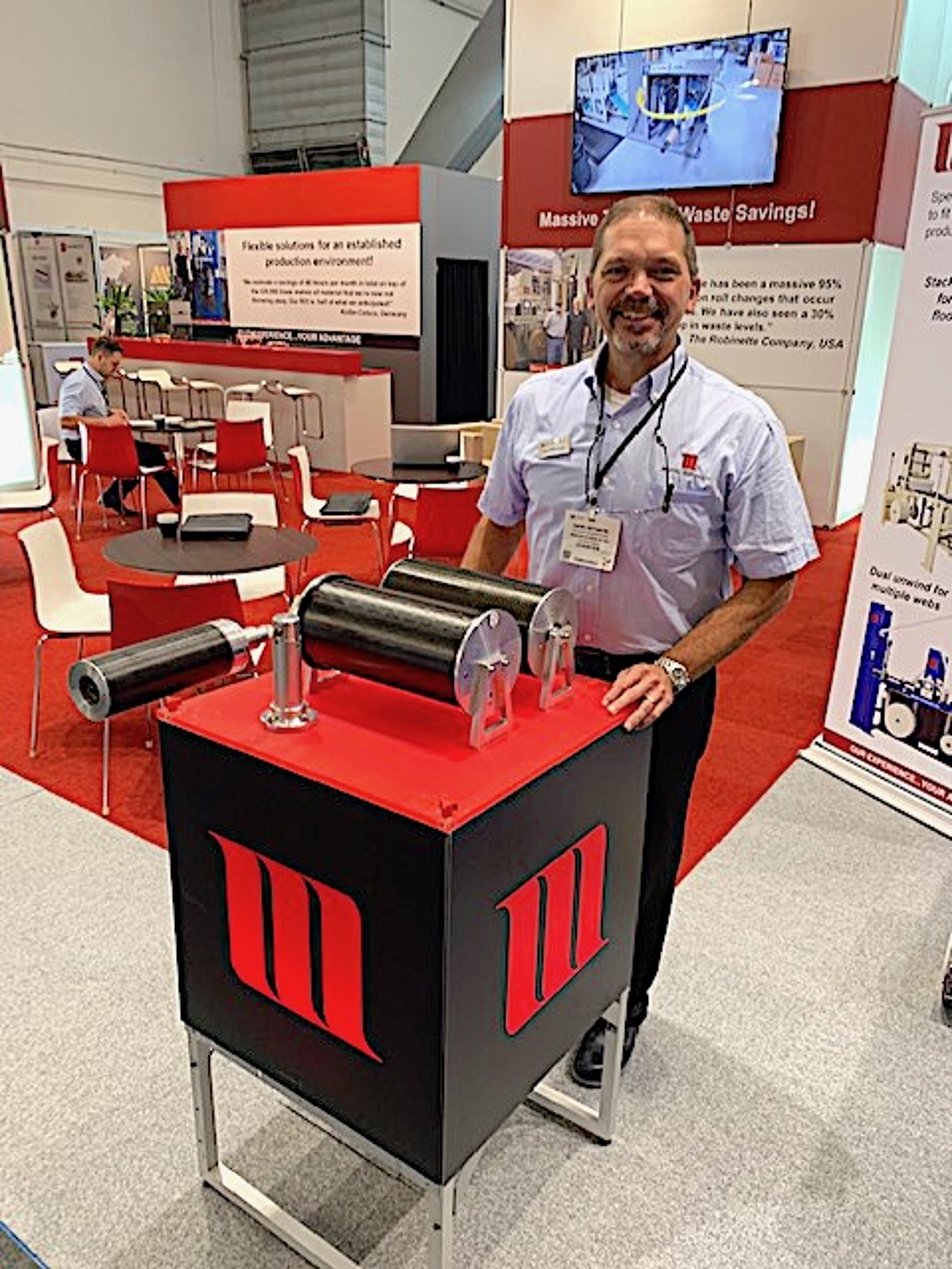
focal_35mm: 26
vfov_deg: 67.3
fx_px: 953
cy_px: 634
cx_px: 476
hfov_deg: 53.1
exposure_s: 1/50
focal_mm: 4.25
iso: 64
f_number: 1.8
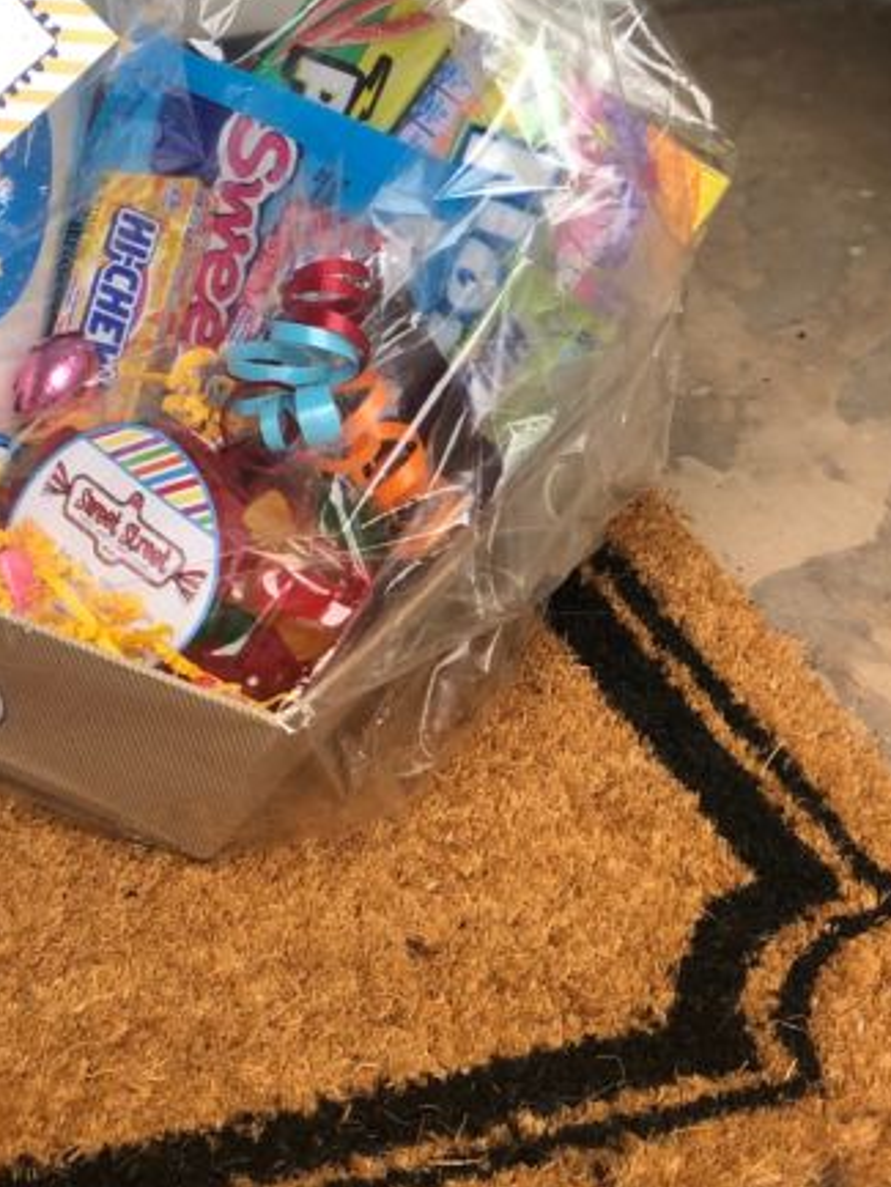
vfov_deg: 15.0
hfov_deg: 11.4
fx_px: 4391
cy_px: -111
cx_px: -186
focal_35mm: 128
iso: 20
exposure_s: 1/120
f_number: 2.4
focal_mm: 6
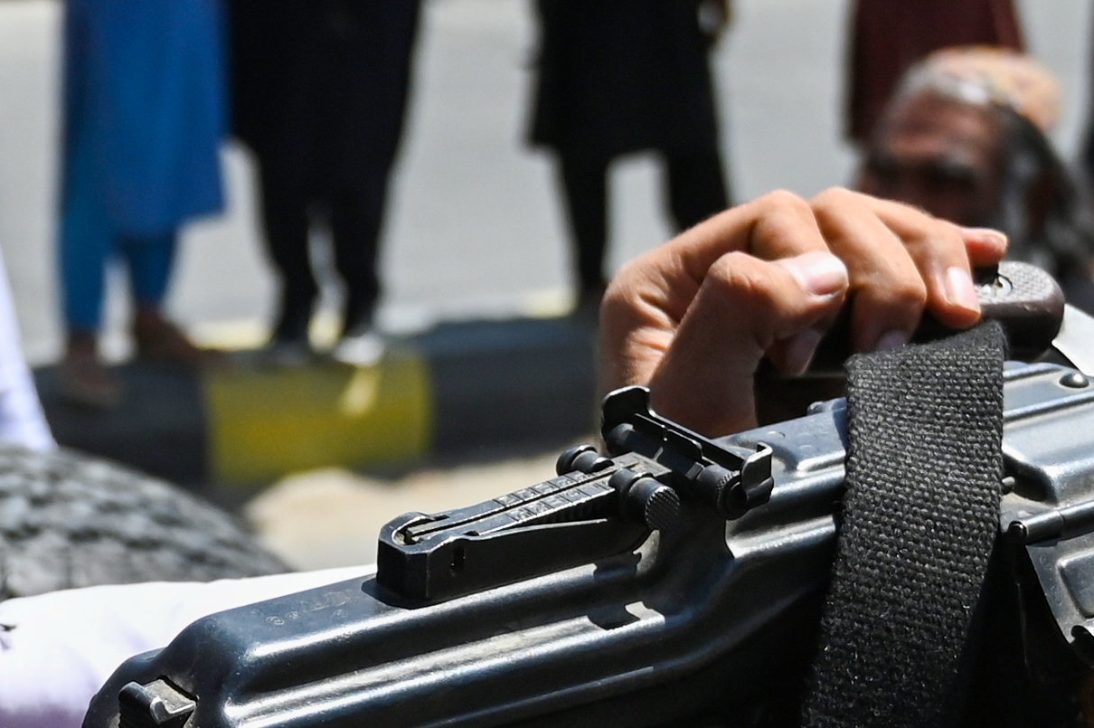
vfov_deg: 11.4
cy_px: 480
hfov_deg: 16.7
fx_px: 3644
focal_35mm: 120
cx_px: -44
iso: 320
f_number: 4
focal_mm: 24
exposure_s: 1/3200
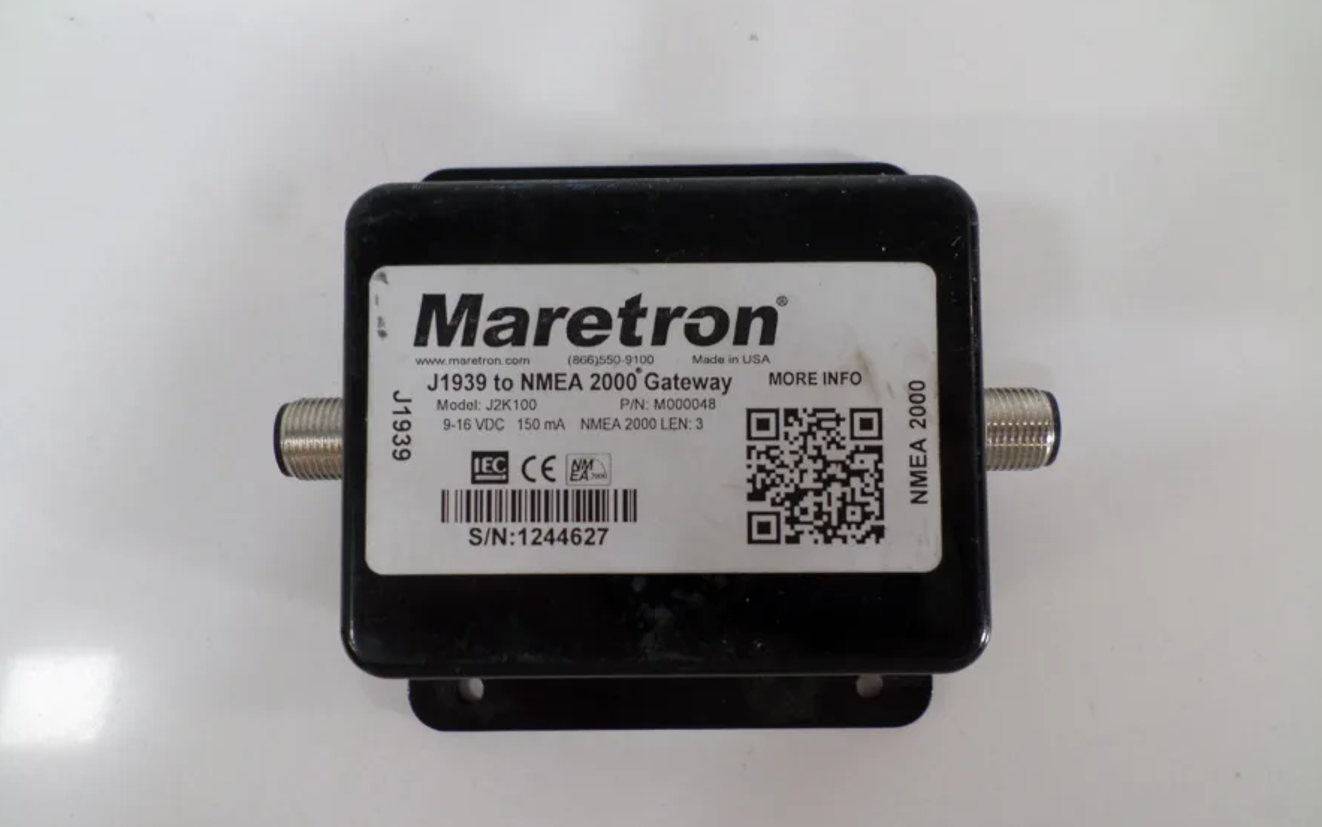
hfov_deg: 68.4
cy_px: 438
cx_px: 671
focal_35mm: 27
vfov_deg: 46.0
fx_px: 973
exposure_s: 1/30
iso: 80
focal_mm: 4.5
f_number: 2.5
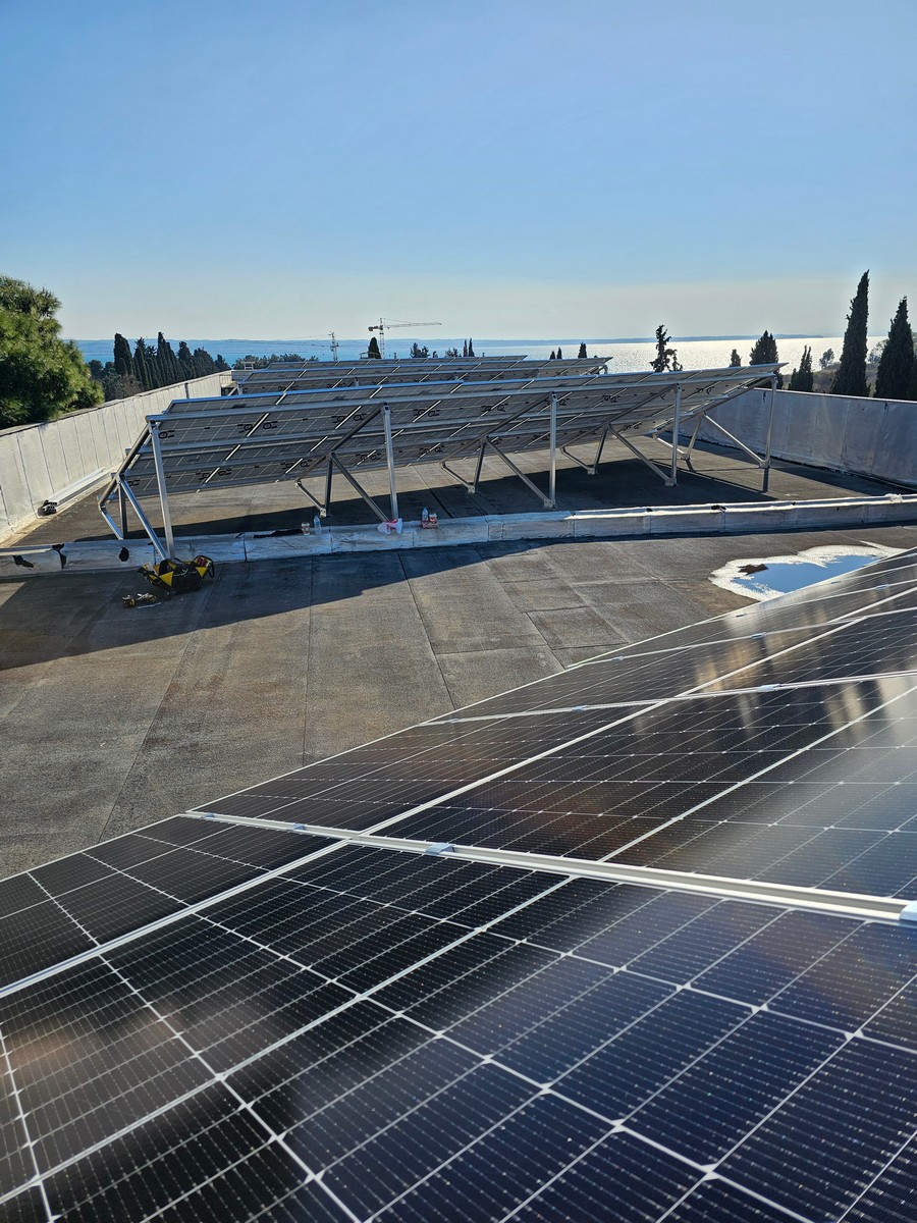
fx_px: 812
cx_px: 458
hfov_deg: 58.9
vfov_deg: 73.9
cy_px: 612
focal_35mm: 23
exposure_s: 1/1163
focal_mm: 6.3
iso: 10
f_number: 1.7
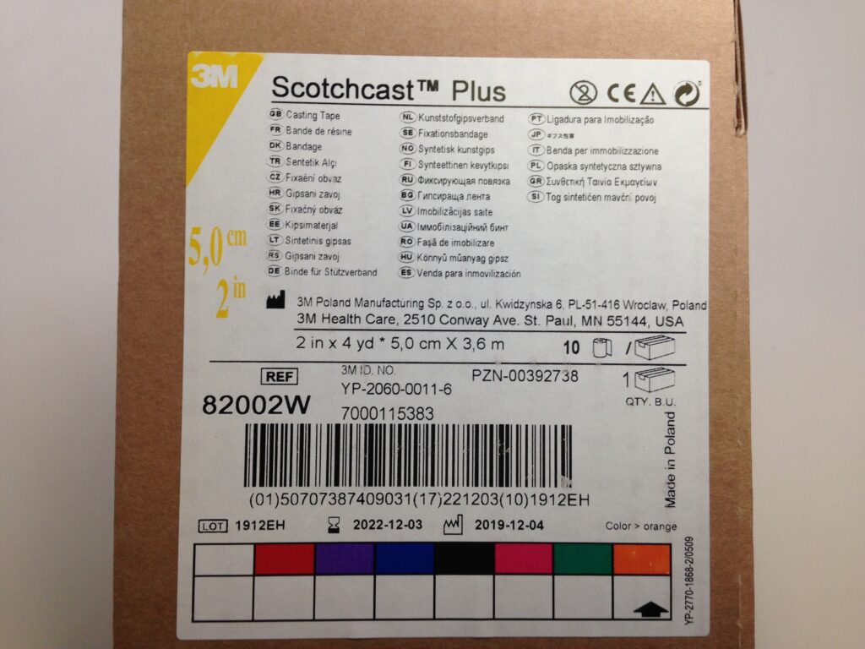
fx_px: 825
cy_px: 324
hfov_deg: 55.4
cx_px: 432
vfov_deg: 42.9
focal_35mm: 33
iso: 64
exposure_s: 1/60
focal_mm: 4.12
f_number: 2.4
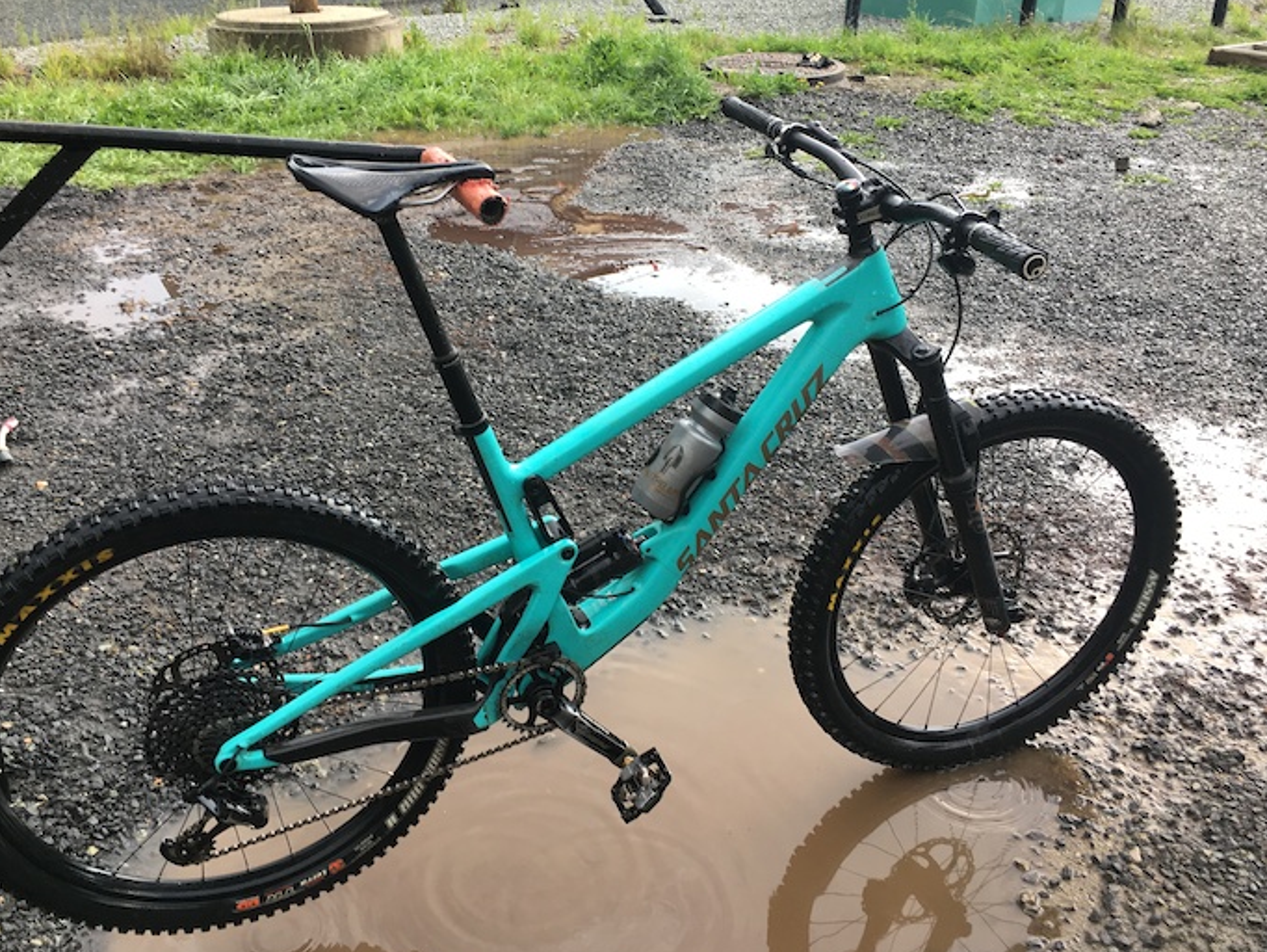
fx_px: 1245
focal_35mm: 34
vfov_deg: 41.8
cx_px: 589
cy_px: 431
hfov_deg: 53.9
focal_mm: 4.15
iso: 32
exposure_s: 1/60
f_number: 2.2
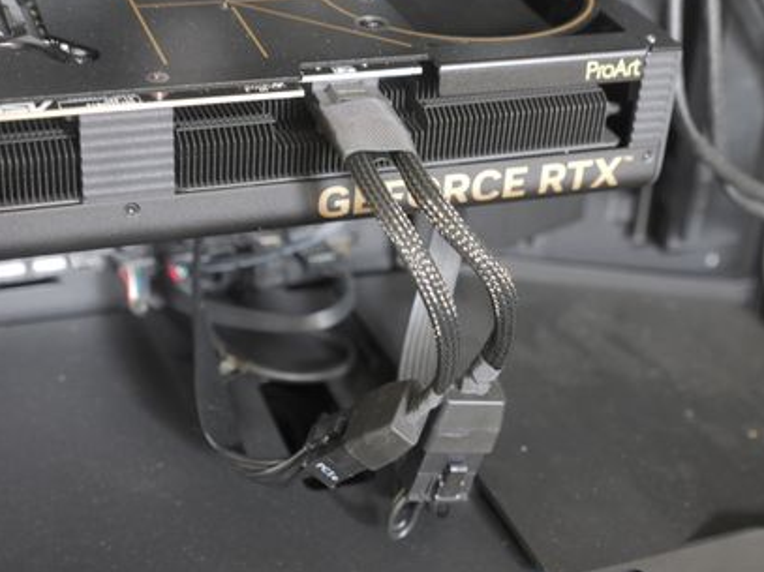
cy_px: 285
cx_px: 441
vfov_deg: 22.2
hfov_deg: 29.4
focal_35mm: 66
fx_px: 1456
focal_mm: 28
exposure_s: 1/10
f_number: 3.5
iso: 1600
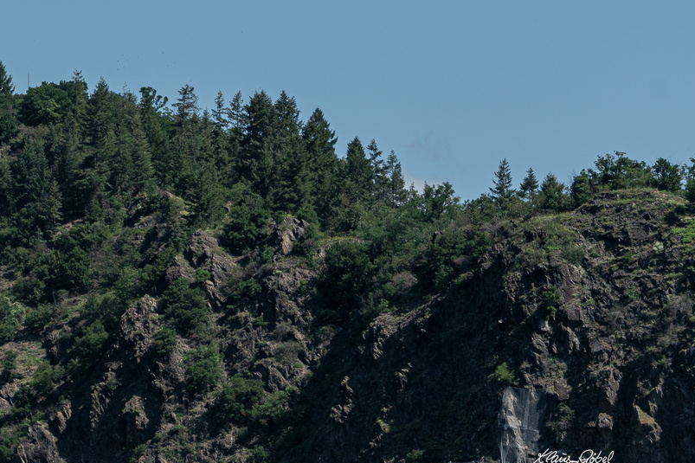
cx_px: 21
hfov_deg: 8.3
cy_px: 78
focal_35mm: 248
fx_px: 4786
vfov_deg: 5.5
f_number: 9
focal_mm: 82
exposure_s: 1/320
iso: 100
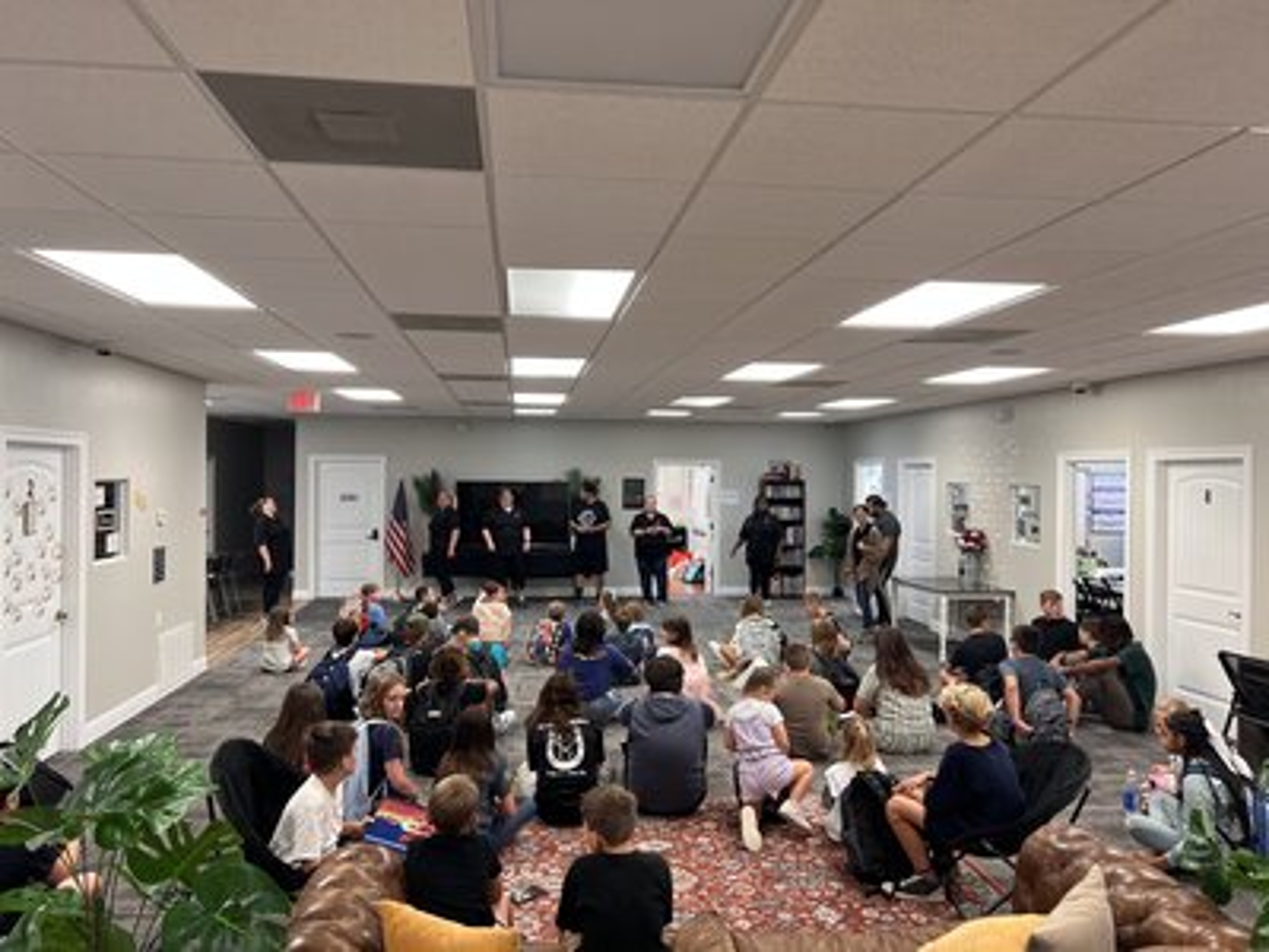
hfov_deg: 67.3
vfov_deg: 53.1
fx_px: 953
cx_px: 634
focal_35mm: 26
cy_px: 476
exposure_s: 1/60
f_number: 1.5
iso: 80
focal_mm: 5.7
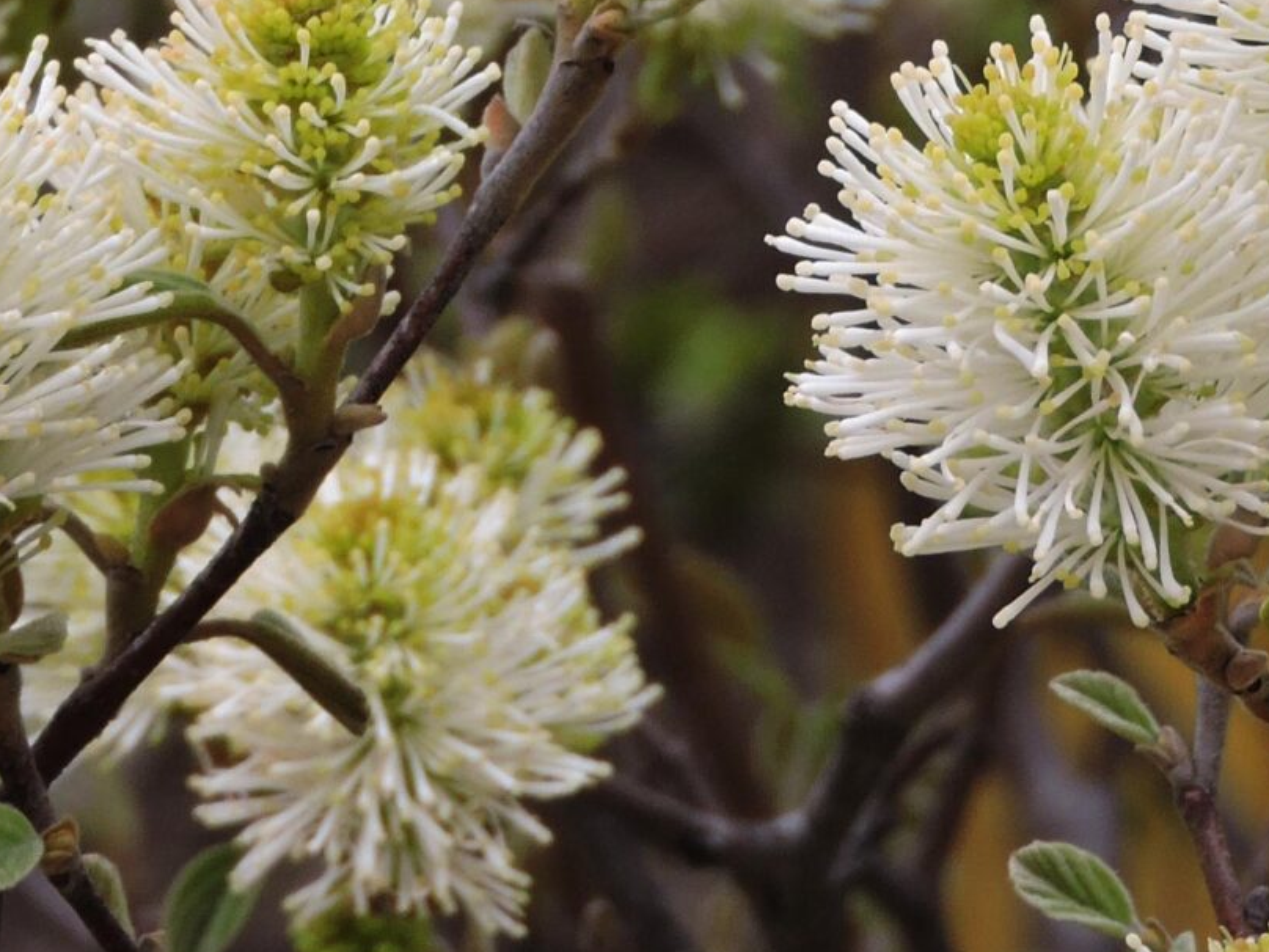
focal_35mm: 697
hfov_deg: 2.8
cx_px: 462
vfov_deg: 2.1
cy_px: -287
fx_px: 25552
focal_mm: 39.4
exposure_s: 1/100
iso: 100
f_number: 5.3
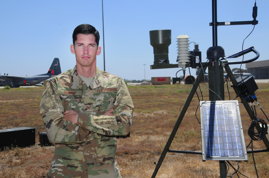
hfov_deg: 37.9
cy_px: 89
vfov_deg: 25.7
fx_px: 392
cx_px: 134
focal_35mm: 52
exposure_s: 1/250
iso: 800
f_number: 22
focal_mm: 35
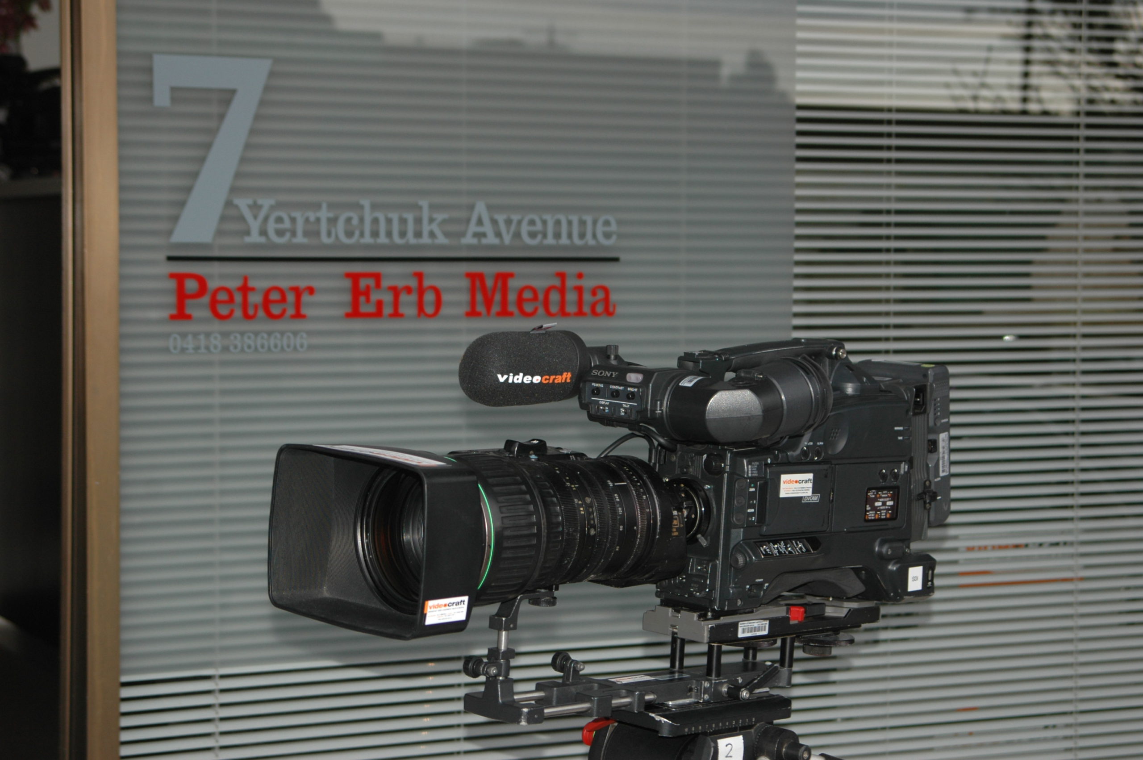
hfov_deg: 26.0
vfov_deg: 17.5
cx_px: 572
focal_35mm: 78
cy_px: 380
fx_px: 2474
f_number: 4.8
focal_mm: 52
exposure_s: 1/60
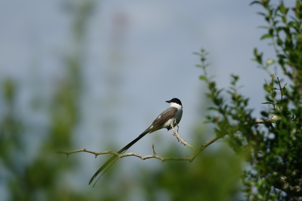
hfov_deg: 3.4
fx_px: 5016
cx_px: 151
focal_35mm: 598
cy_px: 100
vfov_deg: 2.3
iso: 100
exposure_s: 1/1000
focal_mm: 219.33
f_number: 5
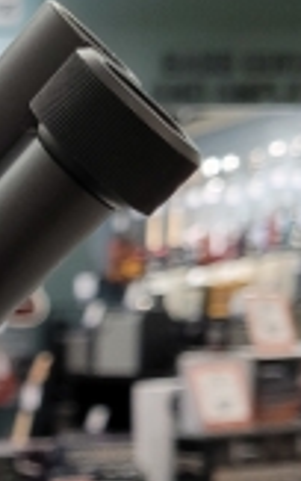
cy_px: 567
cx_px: -286
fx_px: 1154
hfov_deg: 13.0
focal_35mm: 88
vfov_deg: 21.9
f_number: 1.8
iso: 250
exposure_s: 1/120
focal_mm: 5.4
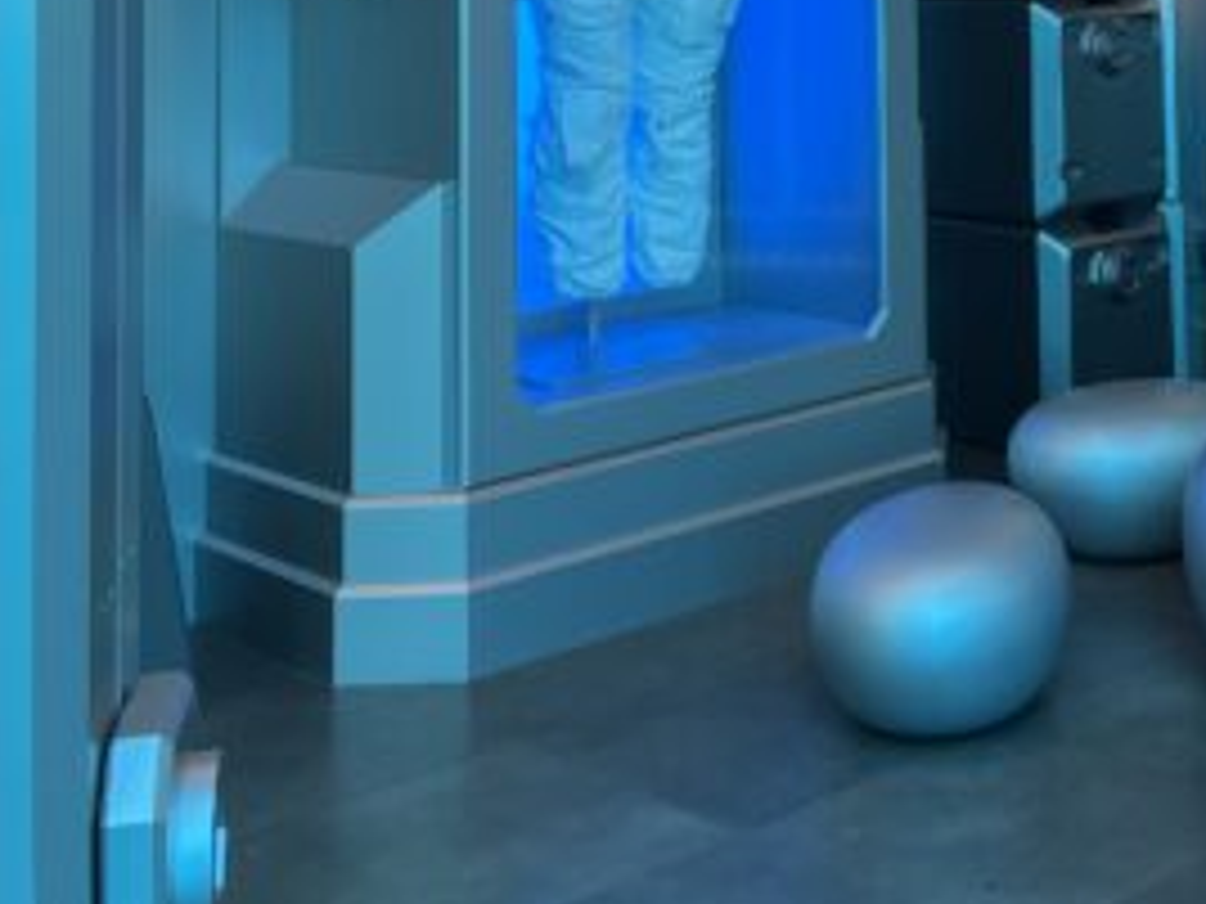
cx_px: 1076
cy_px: -216
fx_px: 2160
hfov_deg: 29.9
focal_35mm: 62
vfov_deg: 21.7
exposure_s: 1/100
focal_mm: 4.2
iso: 125
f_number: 1.6
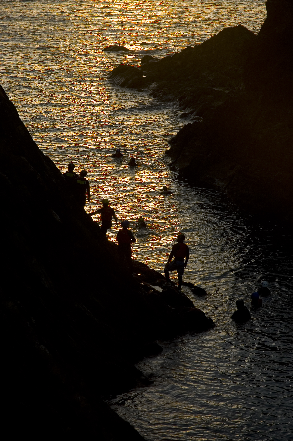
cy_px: 220
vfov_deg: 19.5
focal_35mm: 105
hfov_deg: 13.0
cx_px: 146
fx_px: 1284
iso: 200
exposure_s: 1/80
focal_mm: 70
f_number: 7.1
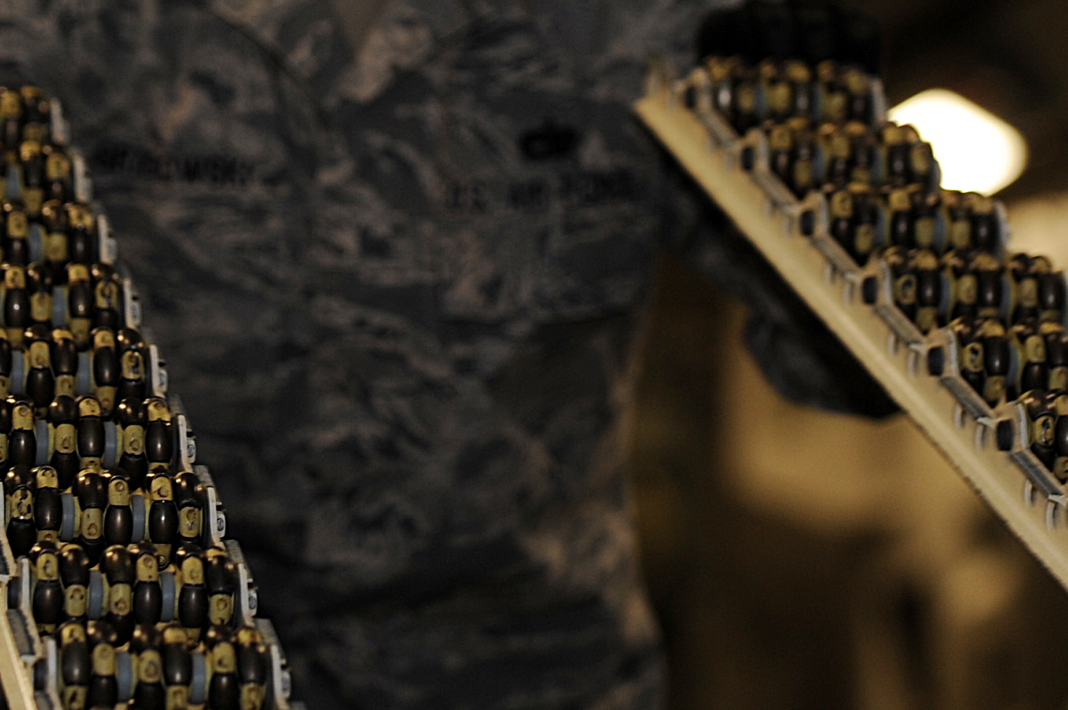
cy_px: 182
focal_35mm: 249
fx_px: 7382
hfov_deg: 8.3
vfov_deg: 5.5
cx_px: 561
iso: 200
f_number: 2.8
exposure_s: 1/100
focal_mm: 110
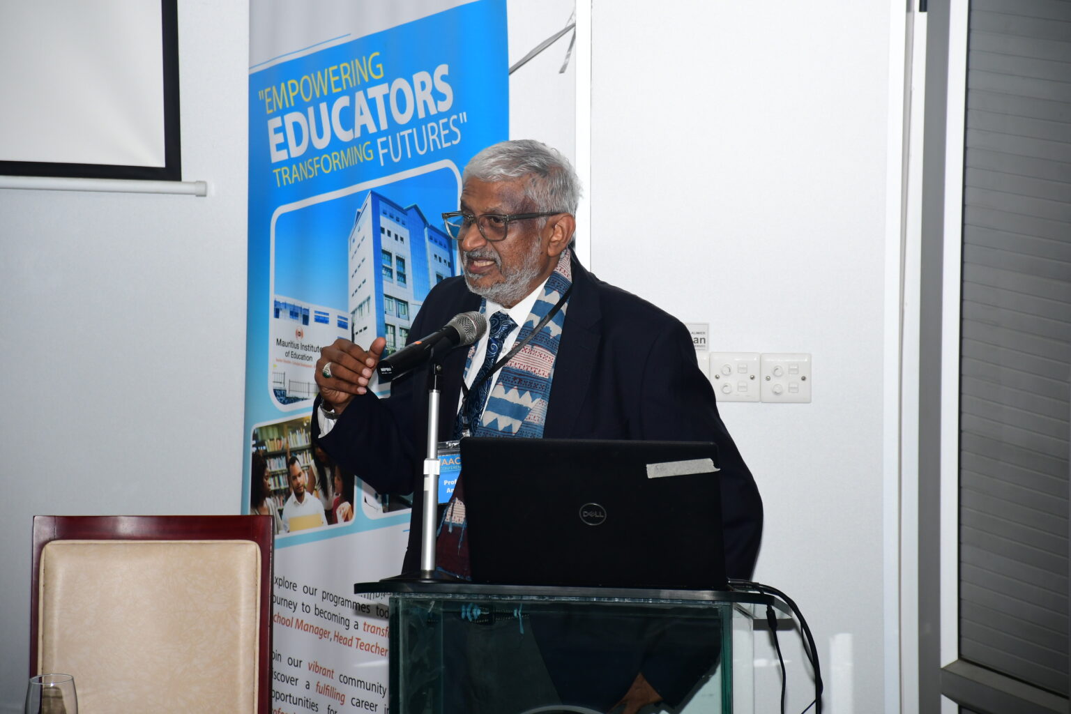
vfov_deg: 7.5
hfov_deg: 11.2
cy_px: 357
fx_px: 5444
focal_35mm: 183
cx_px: 536
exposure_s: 1/60
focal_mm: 122
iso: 400
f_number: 6.3
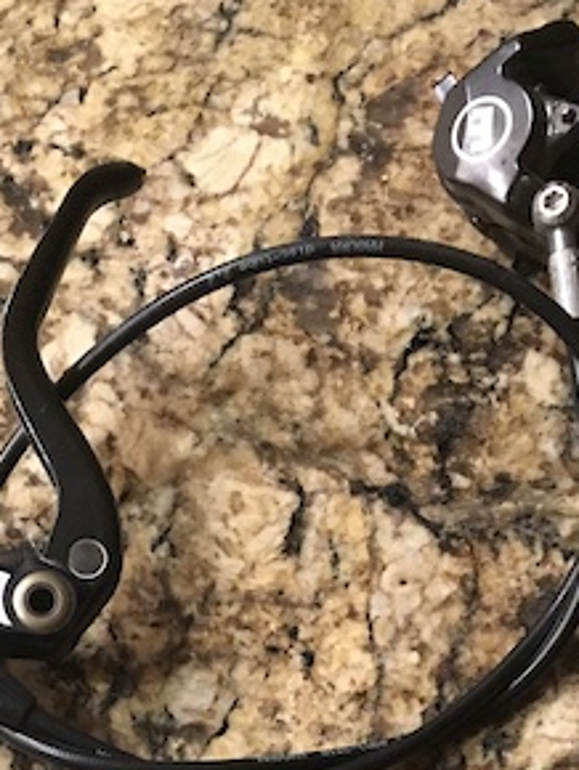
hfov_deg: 18.3
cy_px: 996
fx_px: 1782
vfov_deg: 22.0
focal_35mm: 80
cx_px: 138
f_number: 2.2
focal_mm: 4.15
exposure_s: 1/24
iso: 200
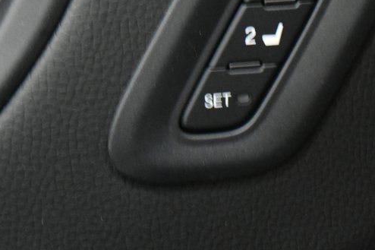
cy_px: 36
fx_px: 1166
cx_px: 241
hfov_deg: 18.2
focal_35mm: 112
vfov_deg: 12.2
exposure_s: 1/8
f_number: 10
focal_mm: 36
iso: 6400
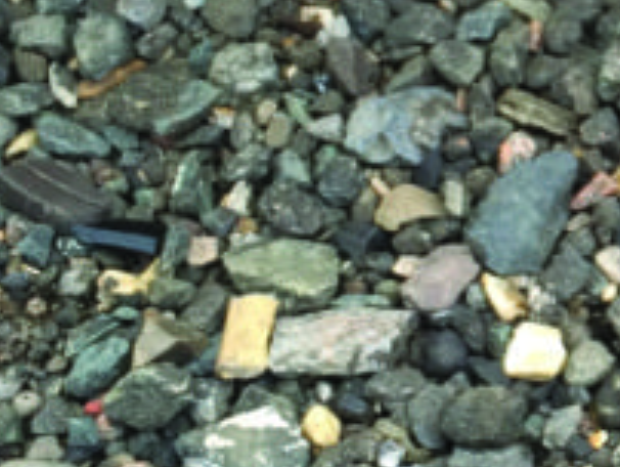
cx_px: 1133
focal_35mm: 147
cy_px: 58
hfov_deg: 12.2
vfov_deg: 10.1
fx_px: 2636
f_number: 2.2
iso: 40
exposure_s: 1/100
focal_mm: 4.2
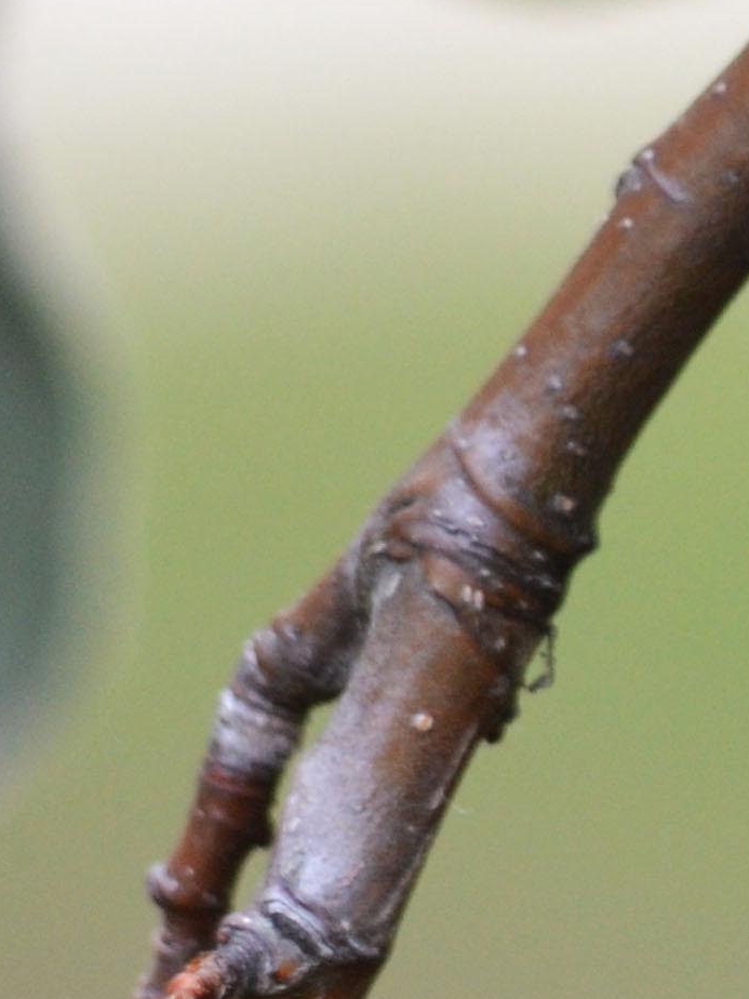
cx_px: 1033
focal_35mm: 1438
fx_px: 41486
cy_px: 1494
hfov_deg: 1.0
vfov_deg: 1.4
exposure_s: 1/125
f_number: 5.6
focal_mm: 200
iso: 640
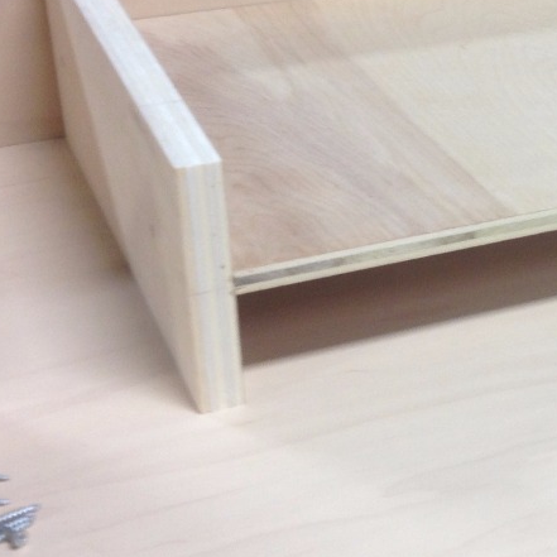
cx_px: 676
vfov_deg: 17.2
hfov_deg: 16.5
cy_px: 211
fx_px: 1839
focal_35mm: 101
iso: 50
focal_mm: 4.28
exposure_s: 1/20
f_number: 2.4
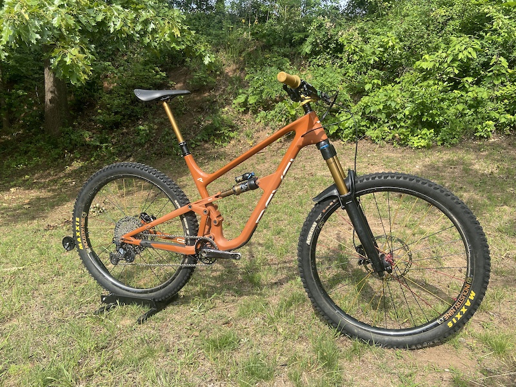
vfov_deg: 53.1
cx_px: 258
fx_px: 388
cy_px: 194
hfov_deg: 67.3
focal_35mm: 26
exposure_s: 1/839
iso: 32
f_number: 1.8
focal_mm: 4.25
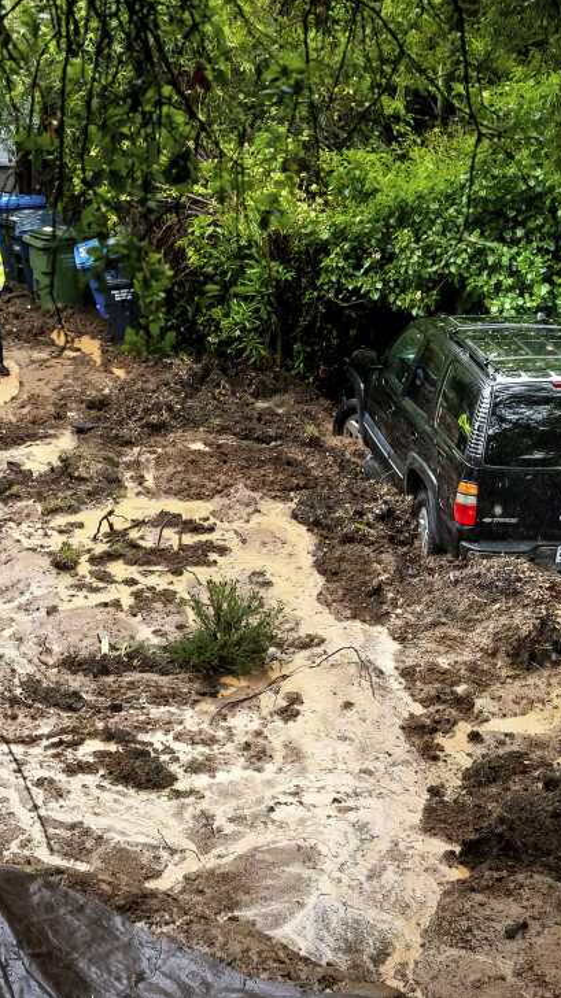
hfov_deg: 15.8
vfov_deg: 27.9
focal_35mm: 76
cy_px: 497
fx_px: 2012
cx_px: 137
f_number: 4
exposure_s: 1/350
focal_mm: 48
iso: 6400
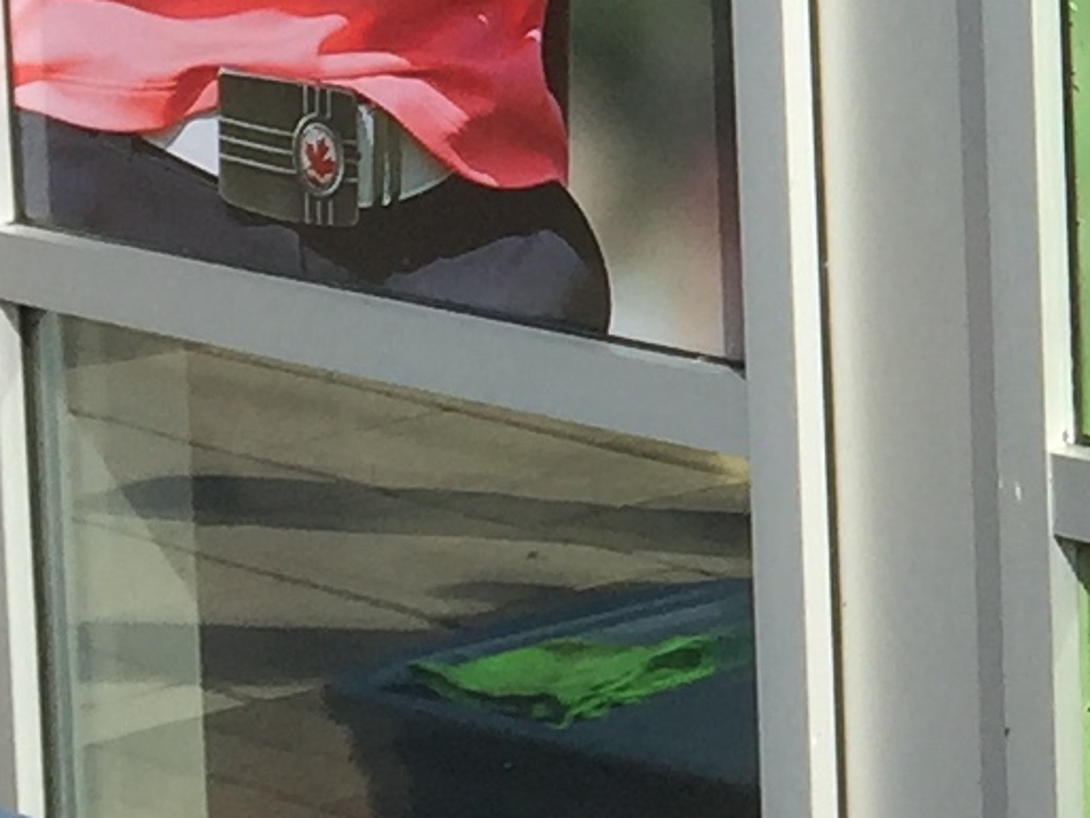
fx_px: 5797
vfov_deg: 8.0
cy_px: -231
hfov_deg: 9.7
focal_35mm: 184
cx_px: 2437
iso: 32
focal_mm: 4.15
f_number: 2.2
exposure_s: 1/2083
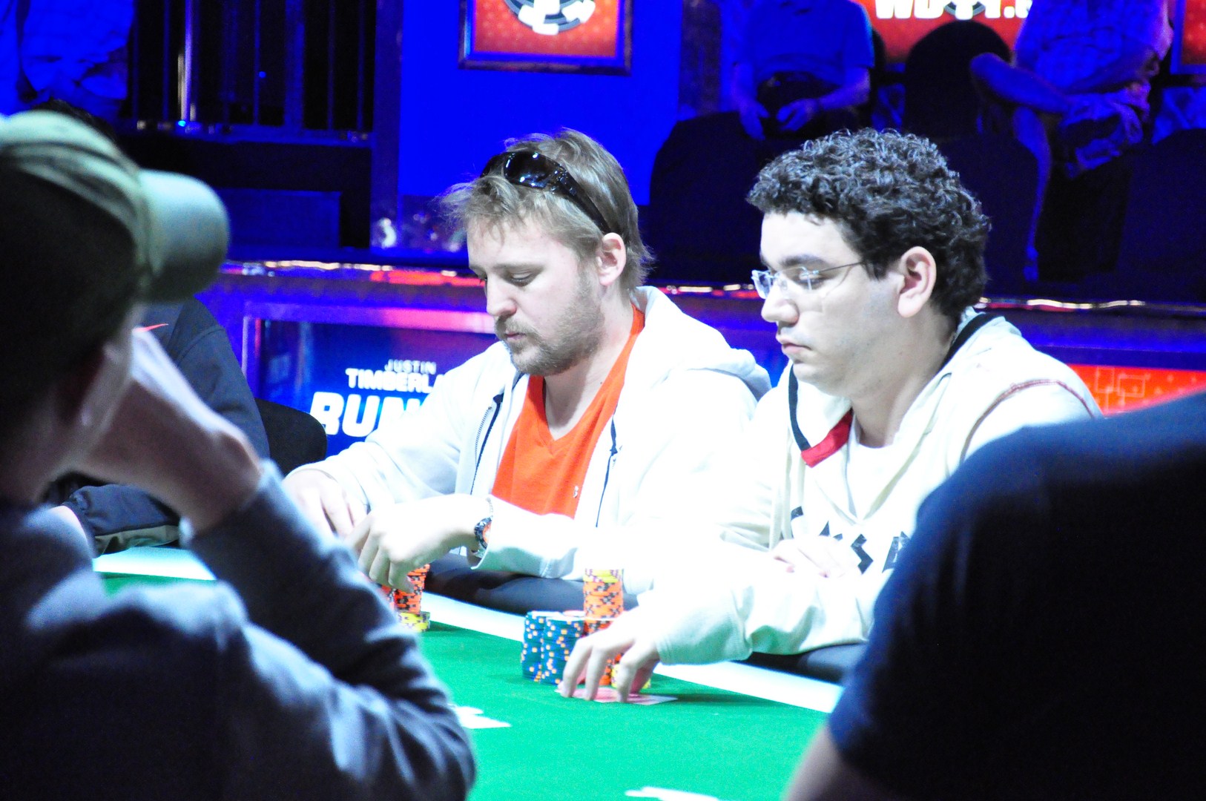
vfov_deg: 11.4
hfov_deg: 17.1
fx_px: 4015
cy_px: 400
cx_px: 603
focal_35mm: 120
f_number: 5.3
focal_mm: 80
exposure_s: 1/80
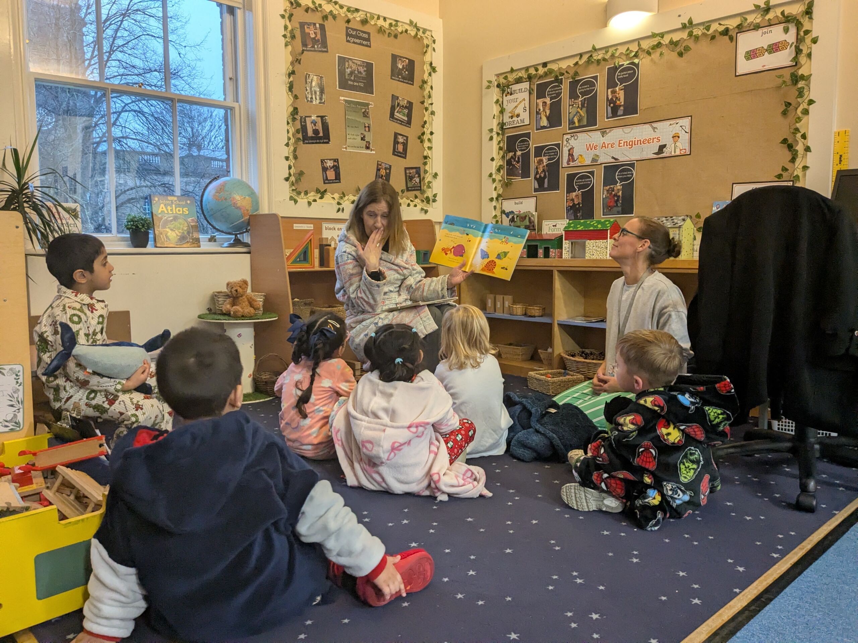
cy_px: 322
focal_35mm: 27
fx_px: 669
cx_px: 429
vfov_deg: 51.4
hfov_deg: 65.3
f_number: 1.73
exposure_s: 1/99.9
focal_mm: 4.38
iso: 375
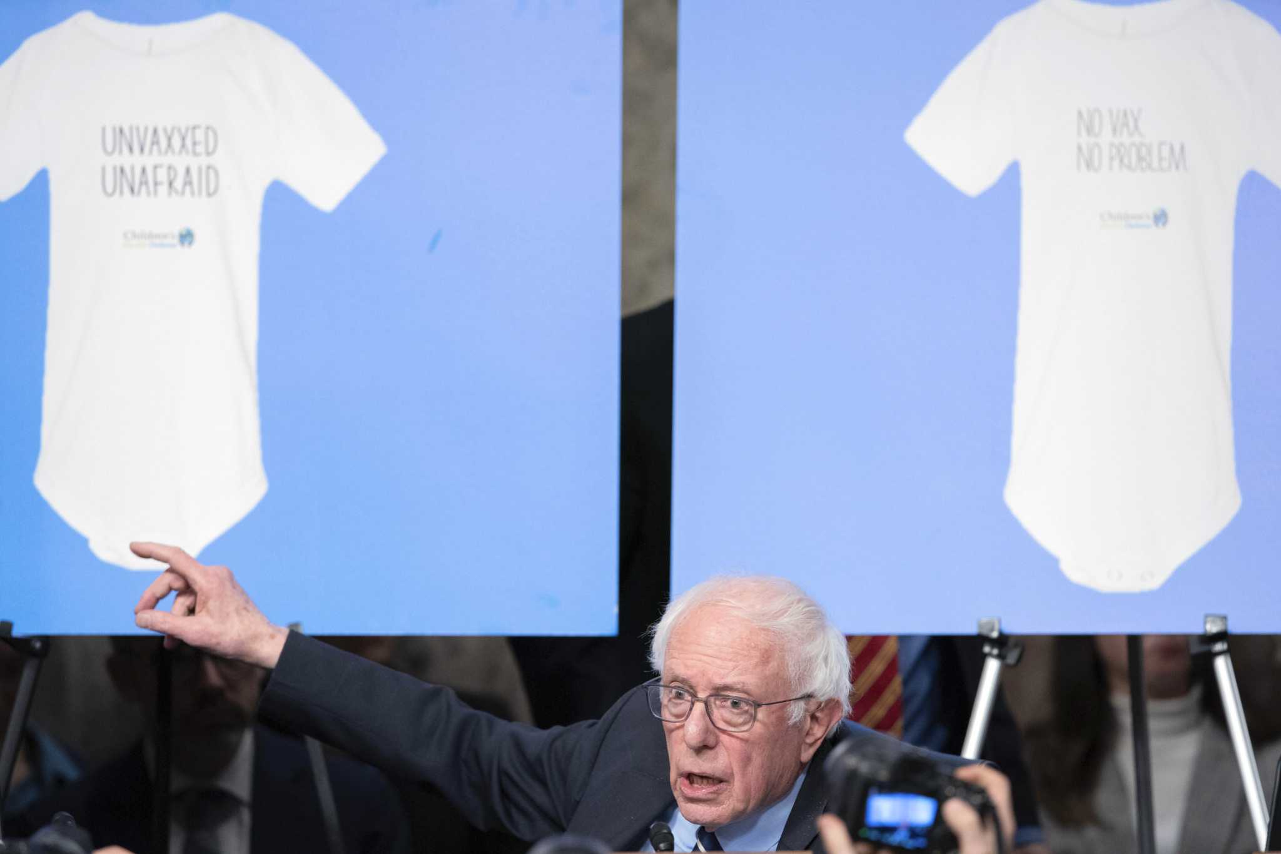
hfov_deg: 5.2
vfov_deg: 3.4
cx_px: 640
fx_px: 14231
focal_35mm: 400
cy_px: 427
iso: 2500
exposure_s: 1/320
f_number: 4
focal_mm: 400
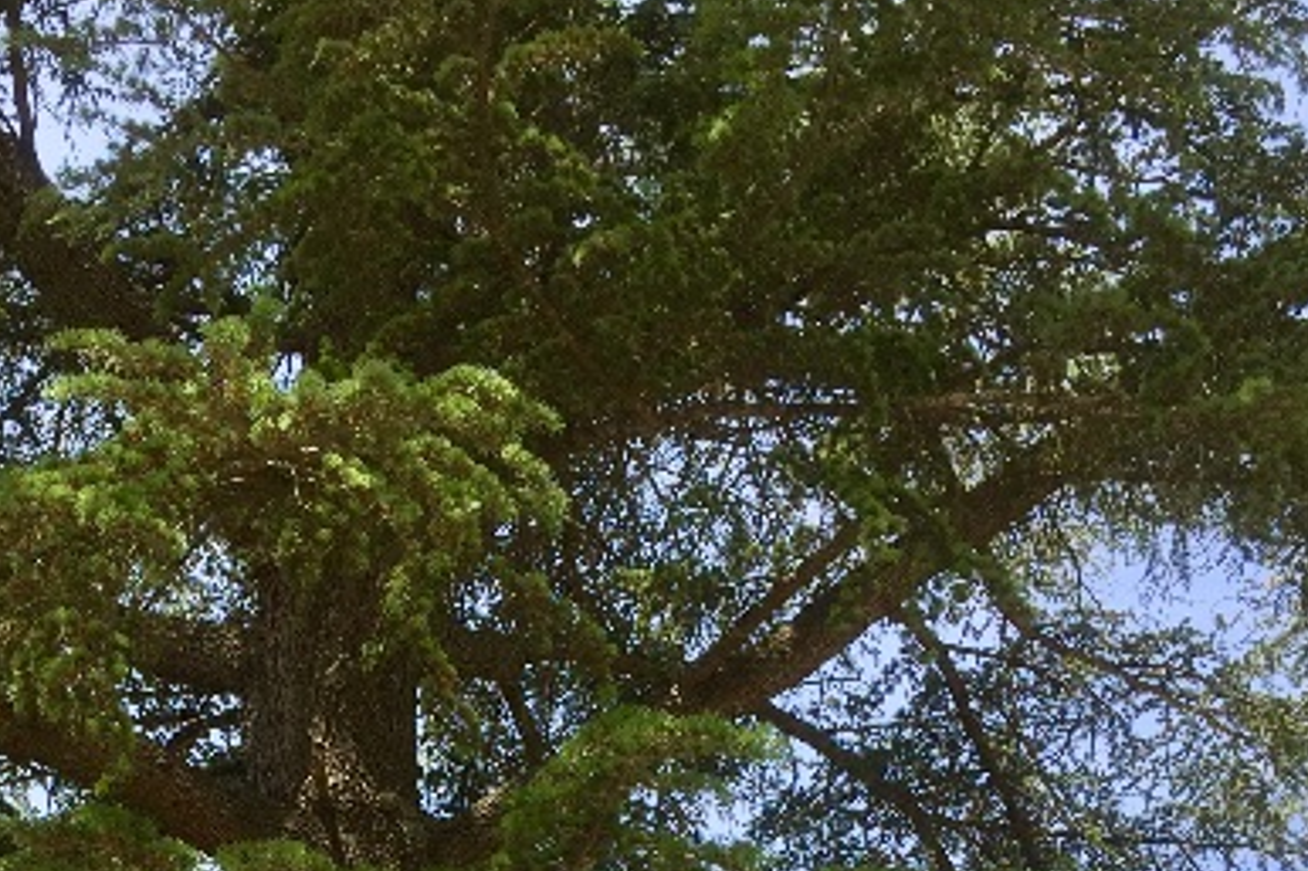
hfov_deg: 32.9
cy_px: 1254
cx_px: 359
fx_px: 2179
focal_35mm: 60
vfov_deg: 19.9
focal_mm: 4.15
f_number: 2.2
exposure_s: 1/791
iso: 32
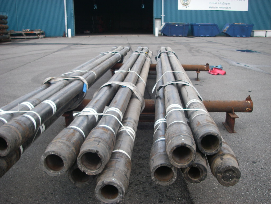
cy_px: 102
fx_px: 297
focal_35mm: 38
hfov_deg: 49.0
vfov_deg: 37.7
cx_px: 136
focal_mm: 6.3
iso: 64
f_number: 3.3
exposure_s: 1/200
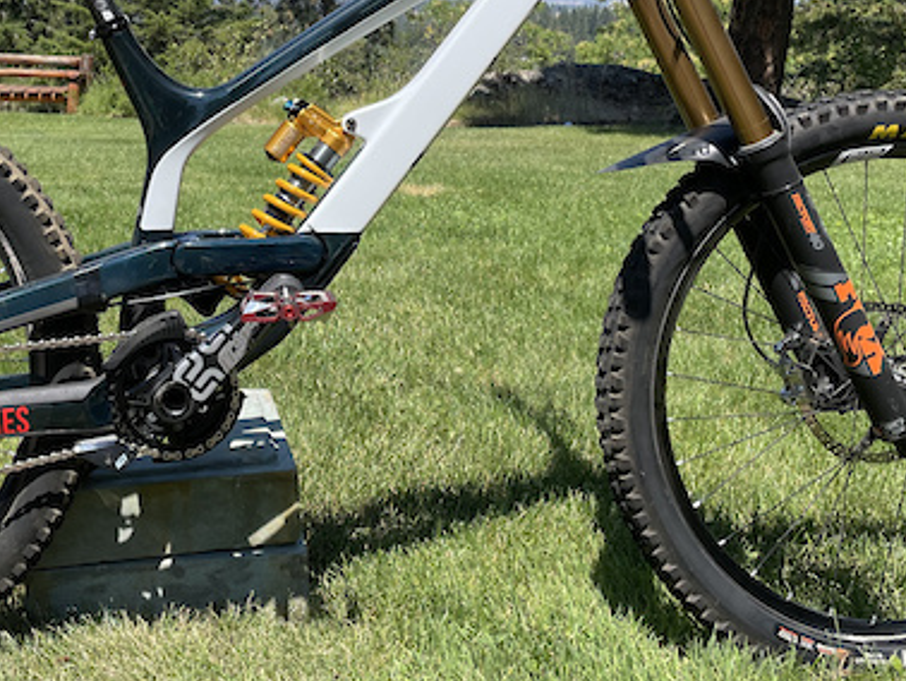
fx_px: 1440
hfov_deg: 34.7
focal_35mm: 55
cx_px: 326
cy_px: 96
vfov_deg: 25.9
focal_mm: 4.2
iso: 32
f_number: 1.6
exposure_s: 1/2020
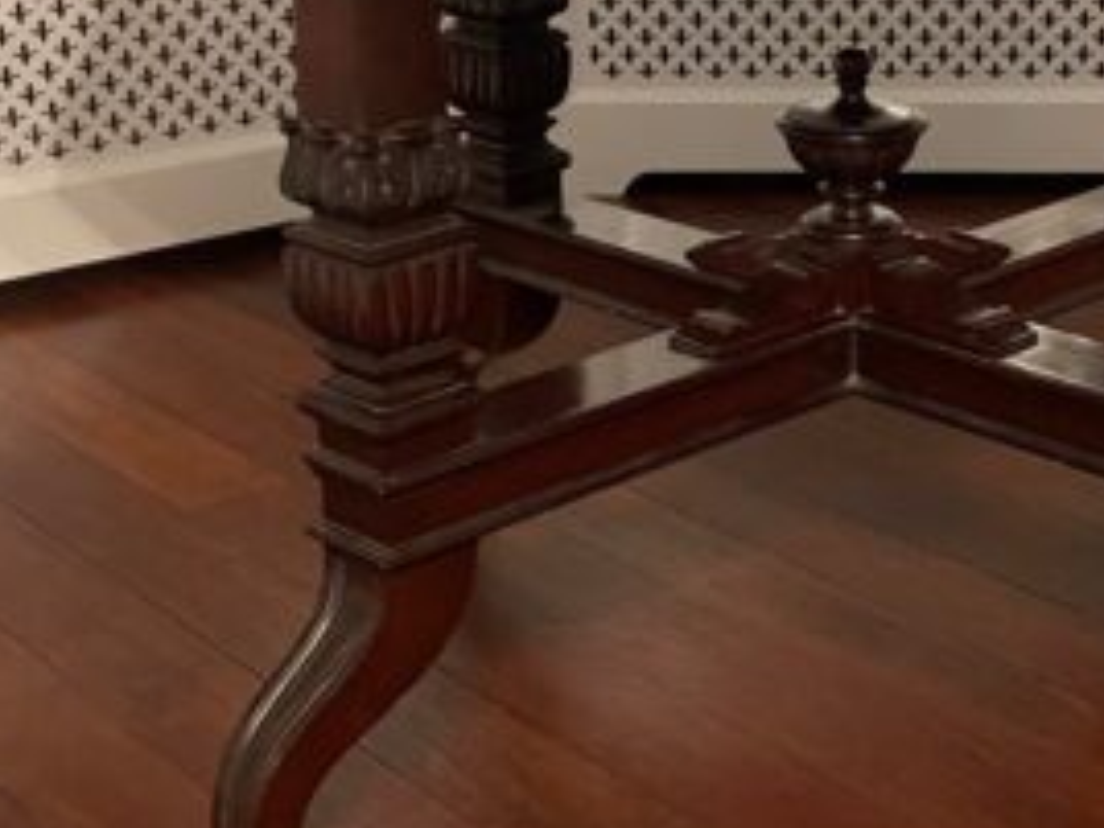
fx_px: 2169
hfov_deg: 28.0
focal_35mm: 68
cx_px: 865
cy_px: 299
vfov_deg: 21.6
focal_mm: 4.2
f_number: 1.6
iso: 640
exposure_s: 1/30
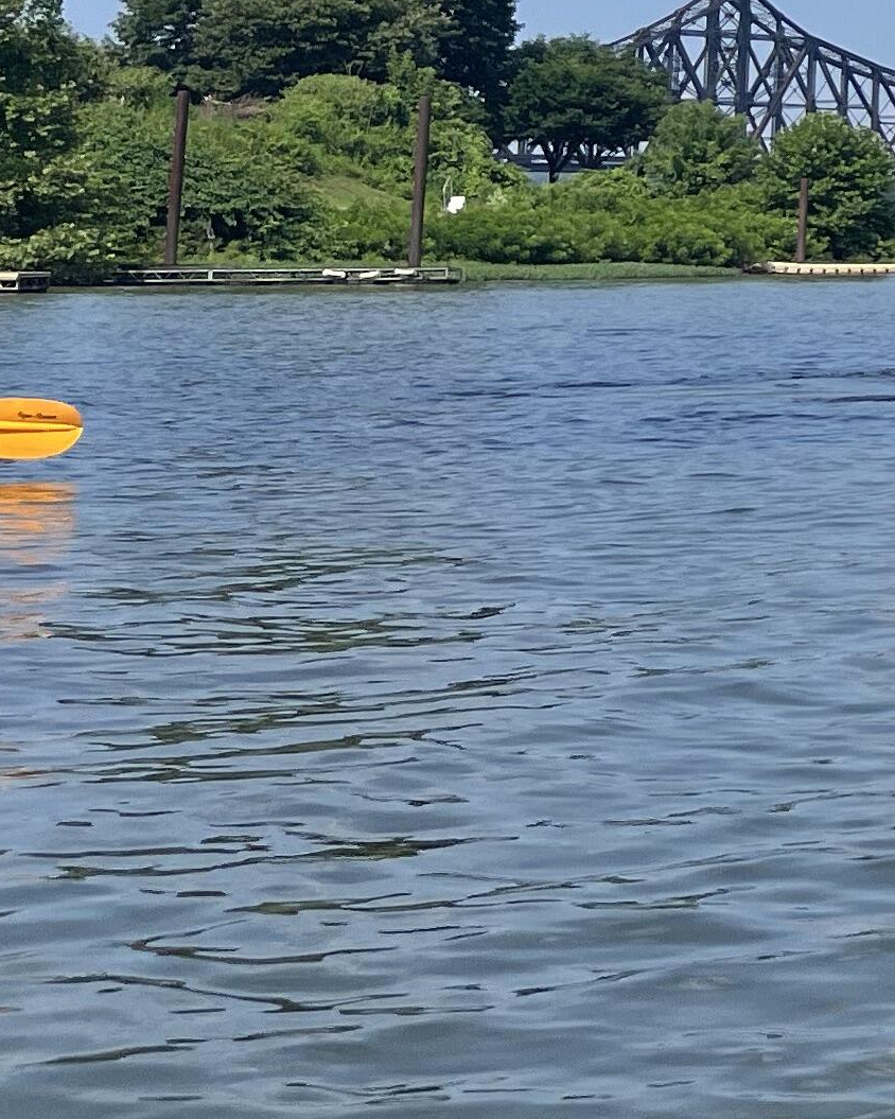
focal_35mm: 97
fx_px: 3212
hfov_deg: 12.5
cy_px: -137
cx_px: 2133
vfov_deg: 18.9
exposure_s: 1/4016
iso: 50
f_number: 1.6
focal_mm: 5.1
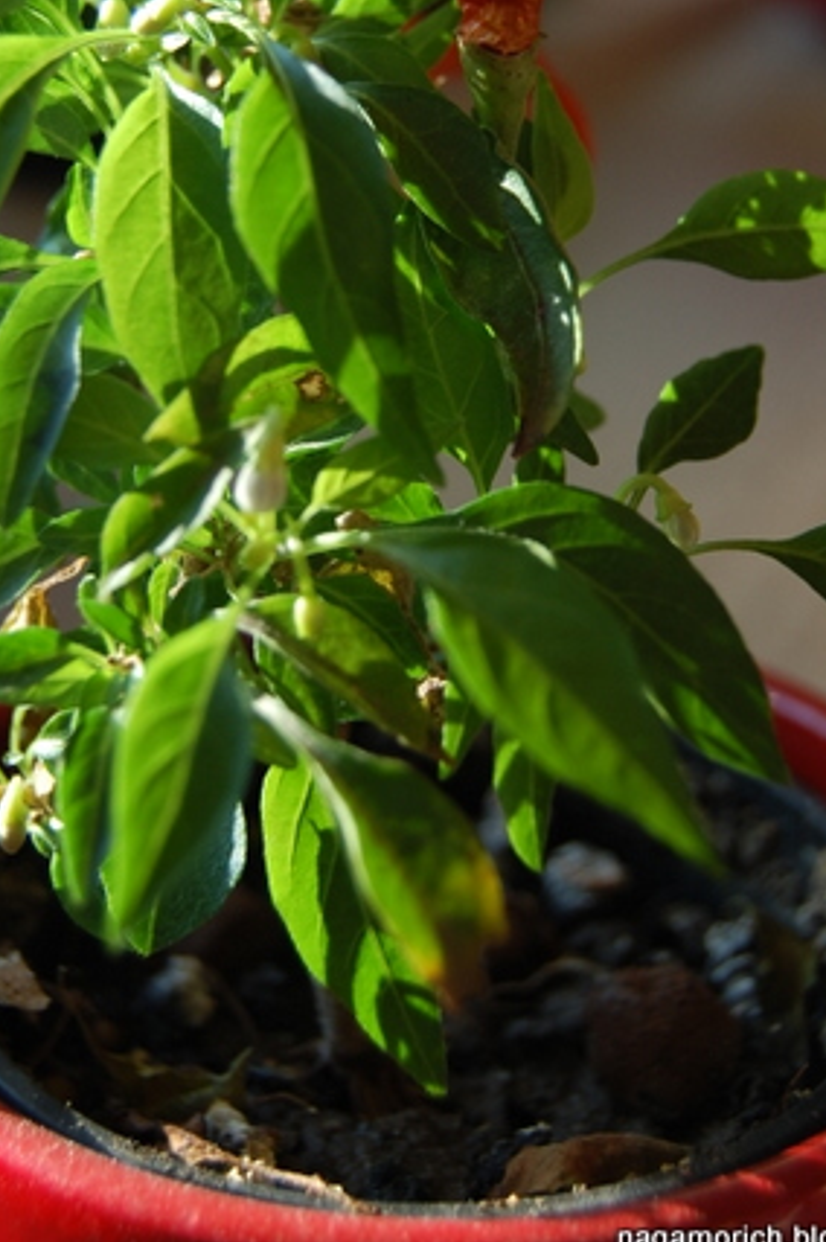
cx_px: 326
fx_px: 2404
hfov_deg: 19.5
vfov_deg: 28.7
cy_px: 364
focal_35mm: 70
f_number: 4.5
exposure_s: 1/200
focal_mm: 31
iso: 200
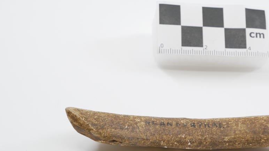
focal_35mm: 119
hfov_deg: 17.9
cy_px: 112
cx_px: 209
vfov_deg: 10.2
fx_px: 849
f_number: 7.1
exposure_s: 1/40
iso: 200
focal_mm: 35
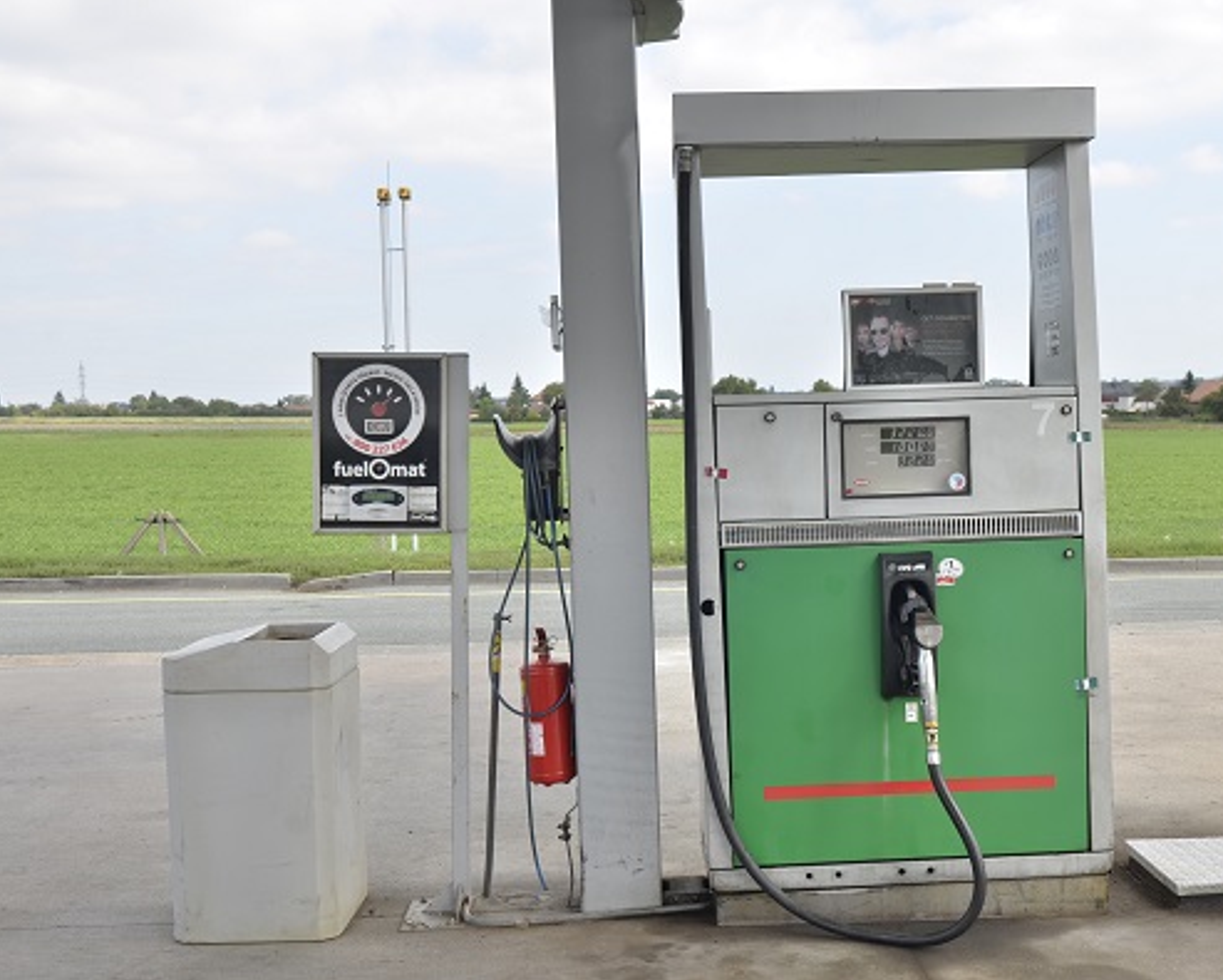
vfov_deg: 36.5
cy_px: 490
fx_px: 1485
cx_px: 734
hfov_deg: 44.5
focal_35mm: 41
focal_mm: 24
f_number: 9
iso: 100
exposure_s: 1/100
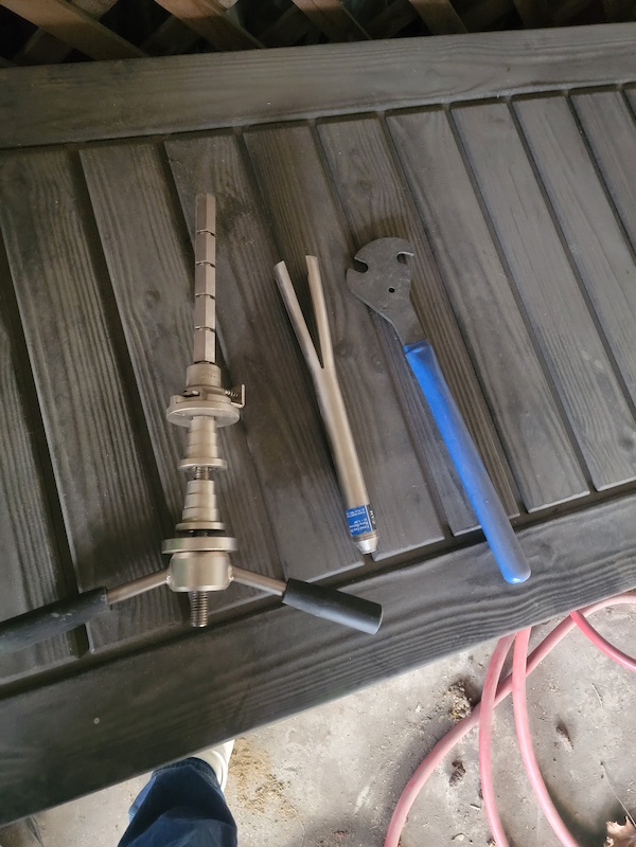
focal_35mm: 24
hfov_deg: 56.8
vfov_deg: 71.6
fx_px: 588
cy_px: 424
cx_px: 318
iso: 1250
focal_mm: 6.7
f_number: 1.8
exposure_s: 1/24
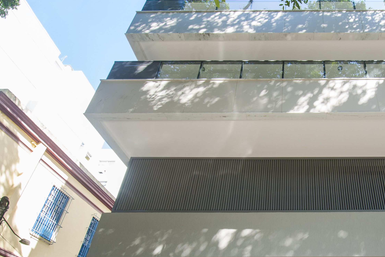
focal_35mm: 26
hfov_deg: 65.4
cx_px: 286
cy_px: 189
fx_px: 278
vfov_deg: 48.0
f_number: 8
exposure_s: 1/25
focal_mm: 10
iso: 100
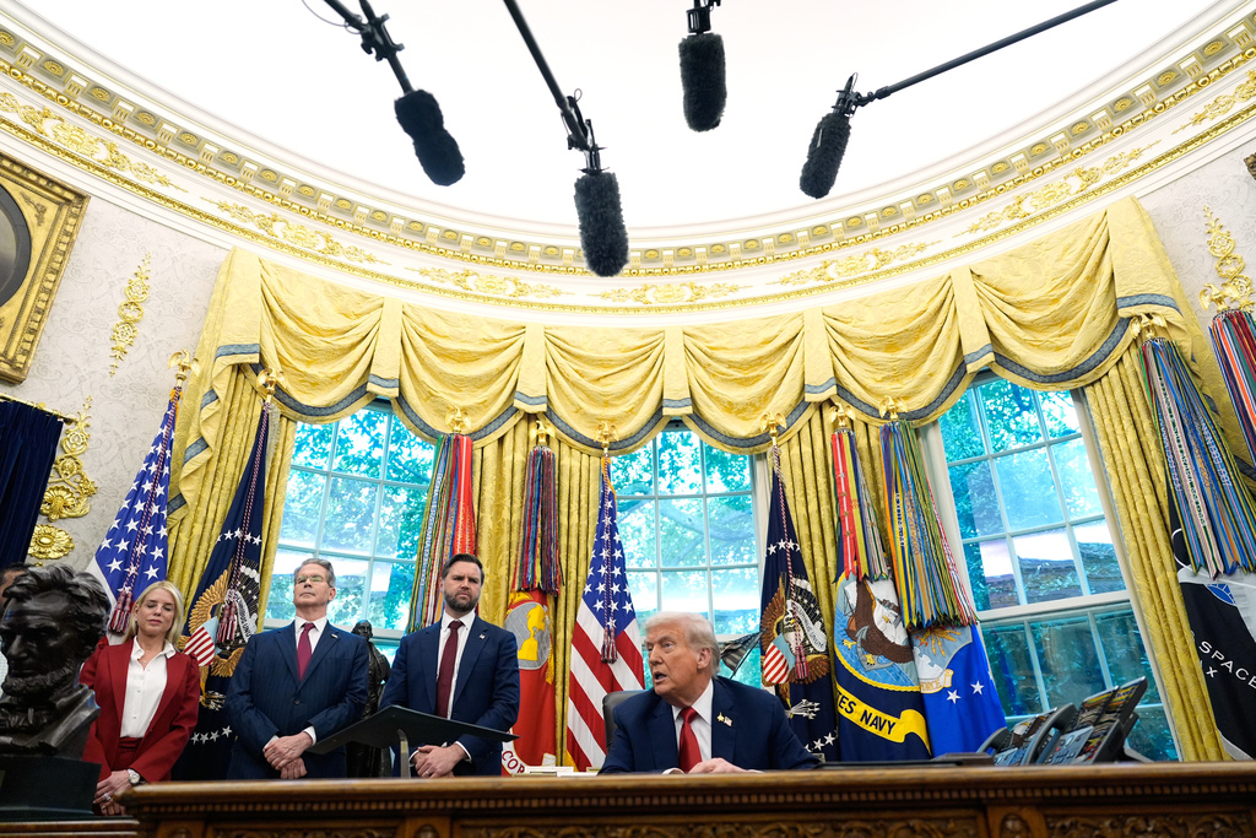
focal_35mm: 24
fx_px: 837
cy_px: 419
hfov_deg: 73.7
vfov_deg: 53.1
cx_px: 628
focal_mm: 24
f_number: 2.8
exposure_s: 1/250
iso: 2500
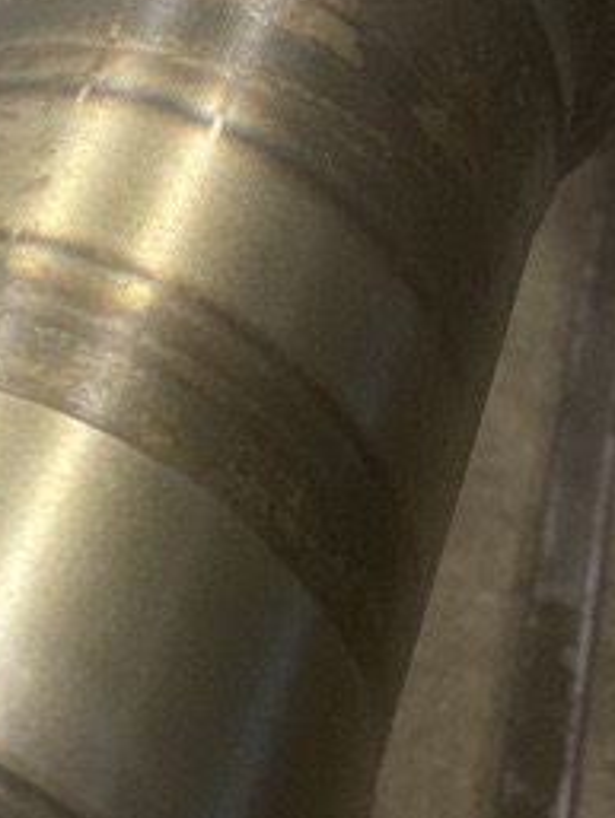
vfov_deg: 21.8
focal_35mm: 81
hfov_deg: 17.9
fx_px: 1917
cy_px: -229
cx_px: 48
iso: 100
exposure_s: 1/120
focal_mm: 4.25
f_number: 1.8
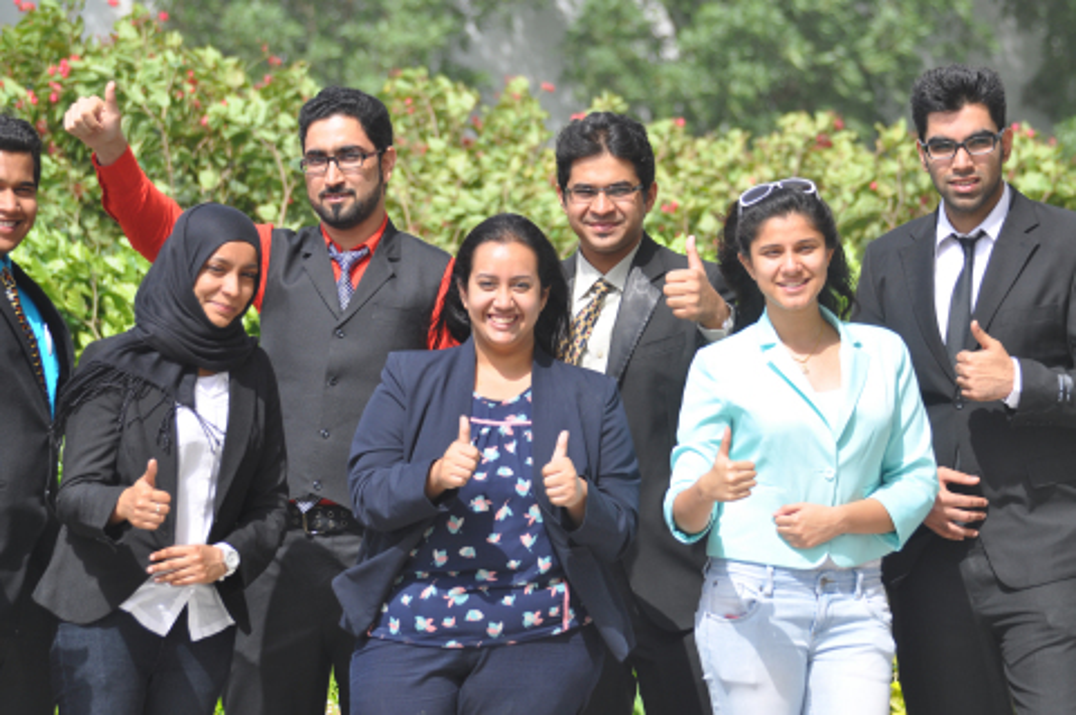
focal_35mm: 248
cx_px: 538
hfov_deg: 8.3
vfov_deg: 5.5
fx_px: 7390
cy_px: 358
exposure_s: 1/500
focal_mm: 165
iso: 200
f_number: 5.6
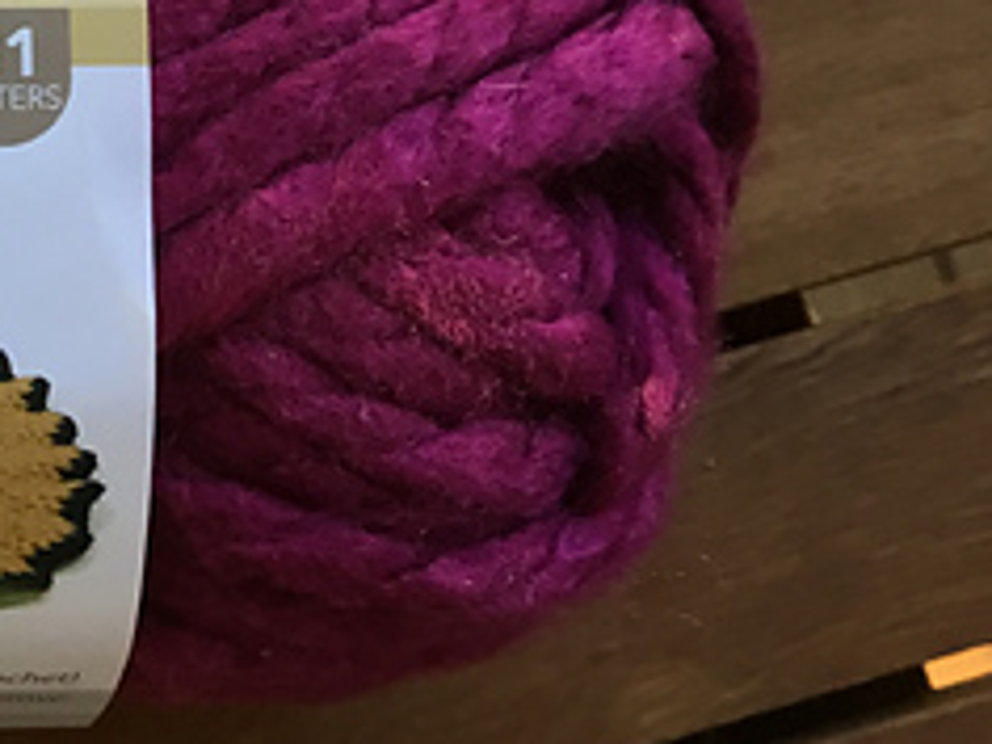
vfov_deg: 17.4
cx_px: -345
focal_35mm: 84
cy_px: 122
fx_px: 2407
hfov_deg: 20.9
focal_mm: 3.3
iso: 25
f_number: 2.4
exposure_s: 1/33
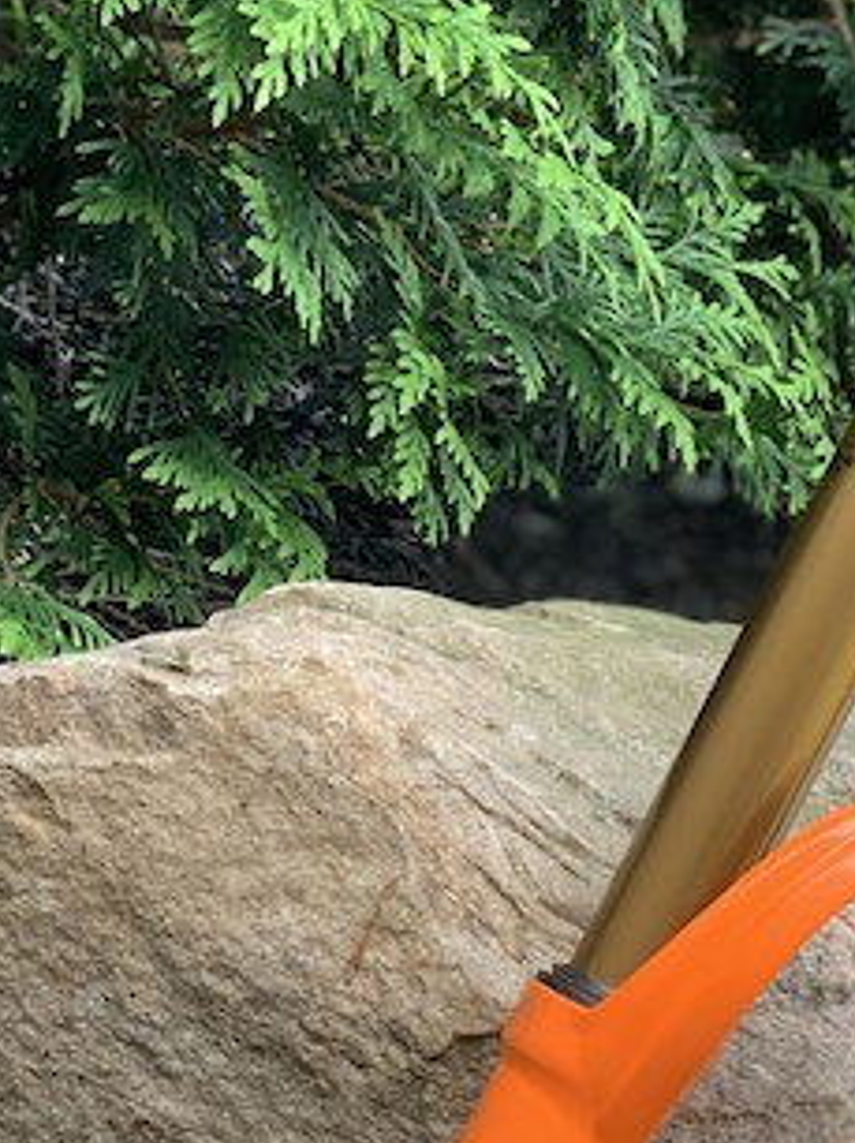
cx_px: 978
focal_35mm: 136
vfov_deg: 14.4
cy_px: 1001
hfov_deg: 10.7
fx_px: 4485
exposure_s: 1/122
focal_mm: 6
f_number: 2.4
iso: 40
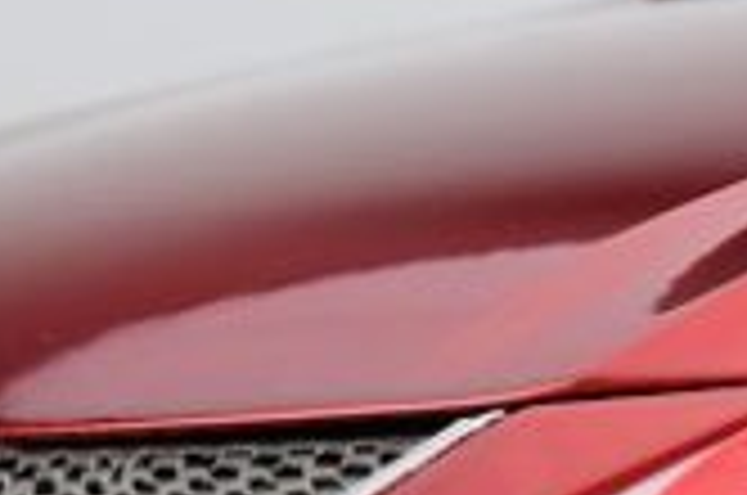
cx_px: 756
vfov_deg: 3.6
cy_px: 580
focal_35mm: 382
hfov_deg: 5.4
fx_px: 7918
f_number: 18
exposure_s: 1/5
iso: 100
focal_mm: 55
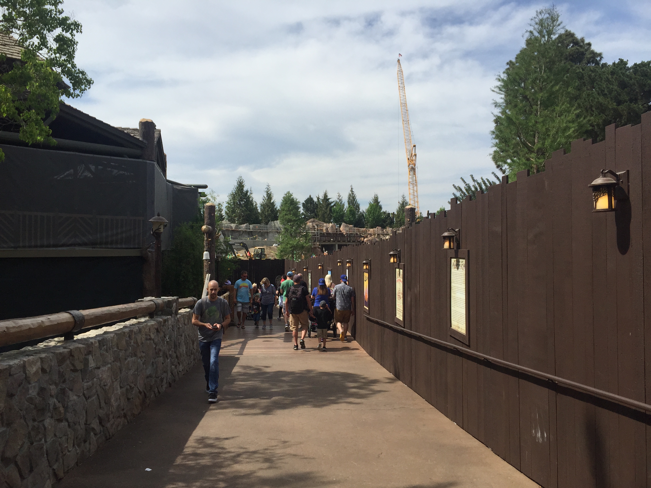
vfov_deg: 48.2
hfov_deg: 61.7
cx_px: 326
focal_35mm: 29
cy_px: 244
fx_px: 545
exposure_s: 1/3597
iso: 32
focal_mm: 4.15
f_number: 2.2
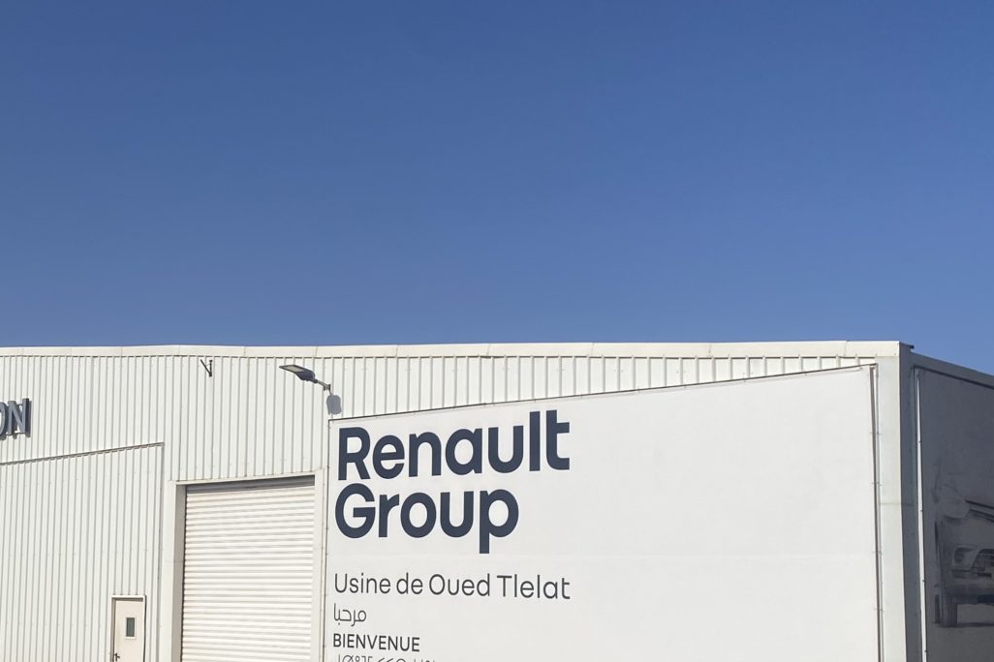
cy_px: 434
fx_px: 1491
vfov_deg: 25.0
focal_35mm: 54
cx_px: 195
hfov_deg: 35.6
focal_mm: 4.25
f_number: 1.8
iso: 32
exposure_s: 1/8197
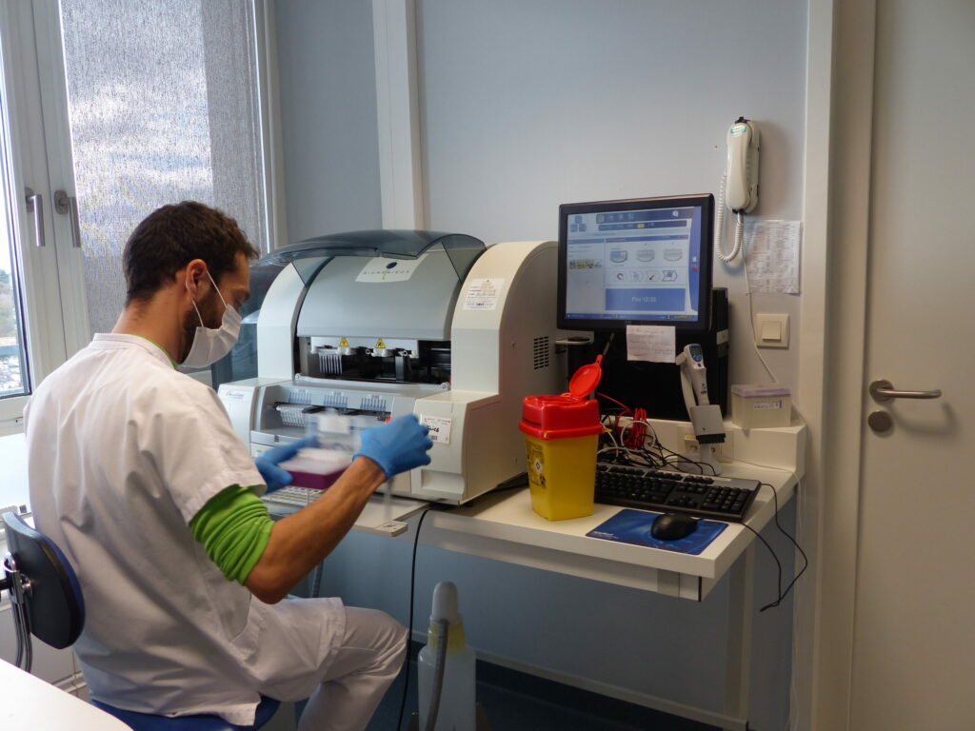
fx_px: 789
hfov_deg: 63.4
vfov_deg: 49.7
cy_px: 366
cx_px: 488
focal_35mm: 28
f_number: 2.8
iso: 100
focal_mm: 5
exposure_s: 1/60
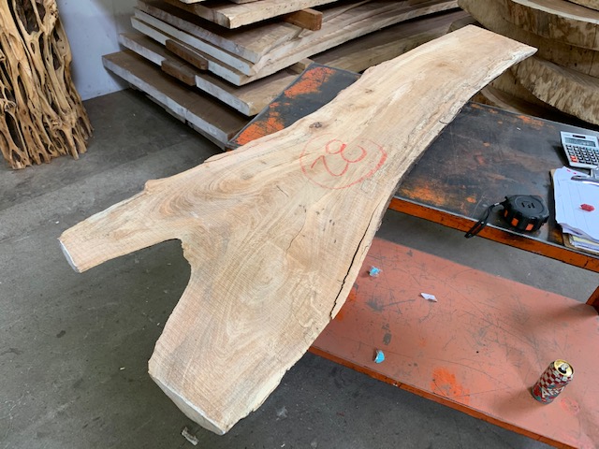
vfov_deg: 53.1
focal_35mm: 26
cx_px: 300
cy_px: 224
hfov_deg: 67.3
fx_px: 450
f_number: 1.8
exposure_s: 1/60
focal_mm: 4.25
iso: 100
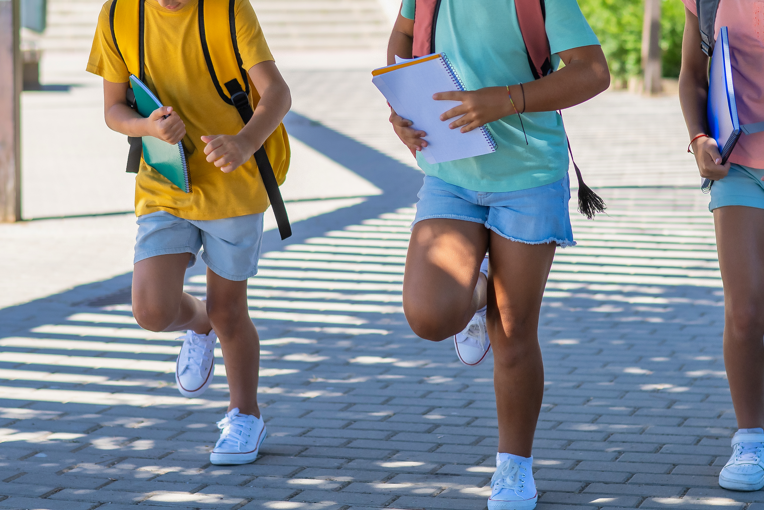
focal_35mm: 101
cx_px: 453
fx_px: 2143
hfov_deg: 20.2
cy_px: 69
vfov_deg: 13.5
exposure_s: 1/1600
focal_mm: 50
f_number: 2.5
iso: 100
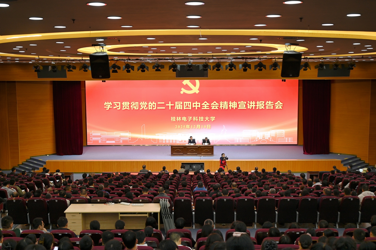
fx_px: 439
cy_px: 125
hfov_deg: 46.4
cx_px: 188
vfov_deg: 31.9
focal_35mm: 42
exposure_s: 1/100
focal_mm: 42
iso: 640
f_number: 4
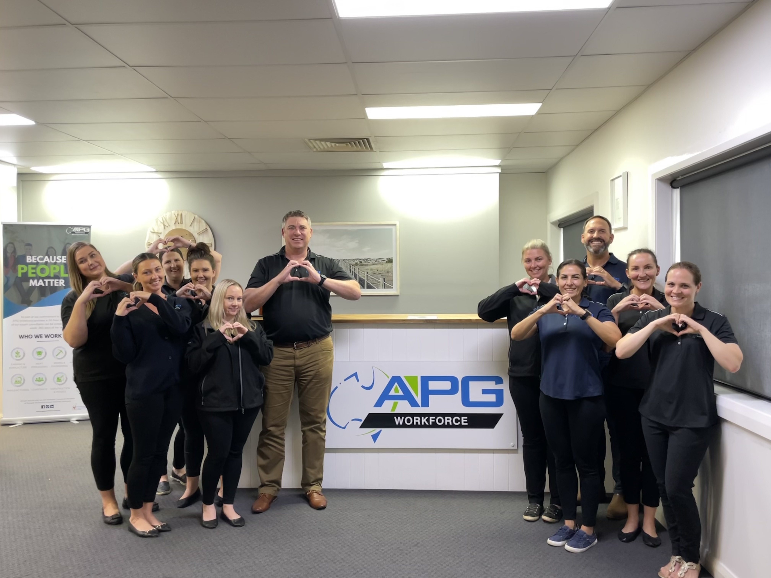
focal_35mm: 26
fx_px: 579
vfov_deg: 53.1
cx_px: 386
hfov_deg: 67.3
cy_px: 289
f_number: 1.6
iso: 160
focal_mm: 4.2
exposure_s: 1/50
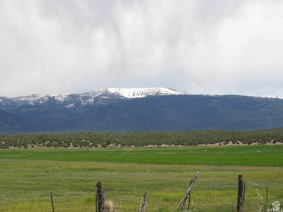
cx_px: 142
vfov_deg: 18.4
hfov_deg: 24.4
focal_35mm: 80
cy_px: 106
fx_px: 654
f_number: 4.5
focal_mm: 14.3
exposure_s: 1/1000
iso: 100
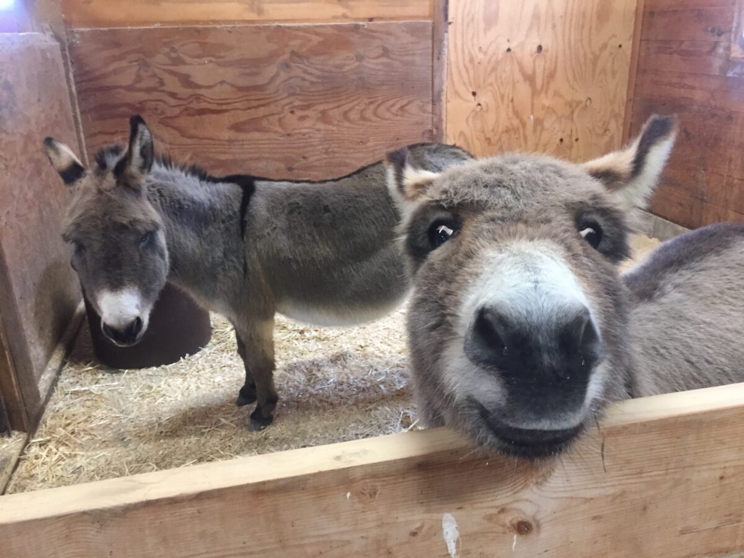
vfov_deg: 48.2
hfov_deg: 61.7
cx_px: 372
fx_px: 623
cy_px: 279
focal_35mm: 29
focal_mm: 4.15
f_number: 2.2
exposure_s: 1/30
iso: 160
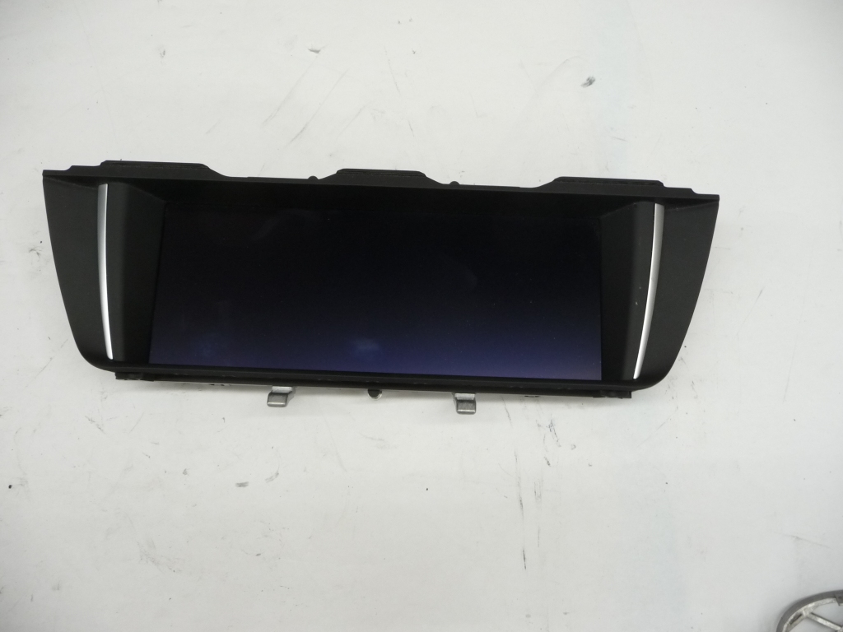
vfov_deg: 49.7
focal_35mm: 28
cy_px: 316
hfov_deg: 63.4
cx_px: 422
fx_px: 682
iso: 200
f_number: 3.3
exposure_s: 1/30
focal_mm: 4.7
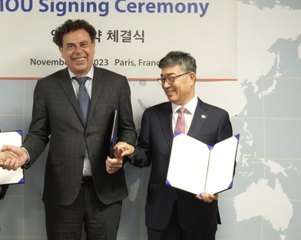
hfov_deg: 23.1
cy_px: 93
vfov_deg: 18.7
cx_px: 76
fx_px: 730
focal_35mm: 82
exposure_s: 1/20
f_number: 5.6
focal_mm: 38
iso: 640
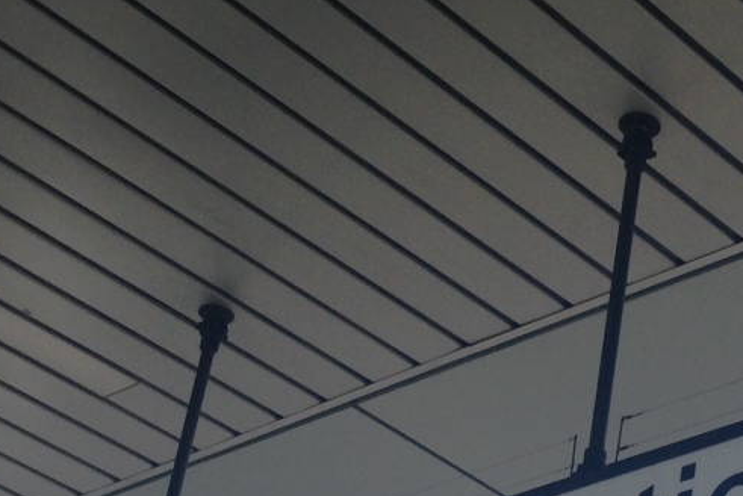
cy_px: 510
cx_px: 658
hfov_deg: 17.7
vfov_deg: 11.9
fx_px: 2354
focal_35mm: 114
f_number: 2.4
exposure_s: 1/935
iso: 50
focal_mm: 4.12
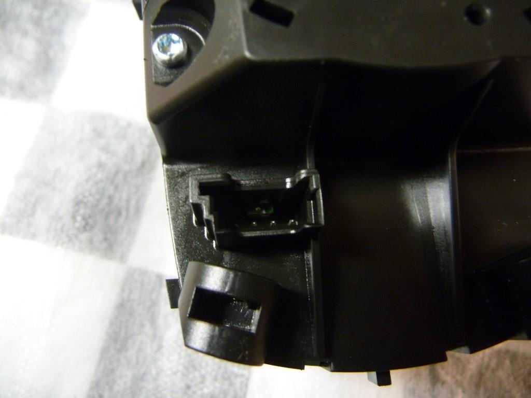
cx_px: 266
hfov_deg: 63.4
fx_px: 430
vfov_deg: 49.7
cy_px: 199
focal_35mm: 28
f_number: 3.3
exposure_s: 1/15
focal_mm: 4.7
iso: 400
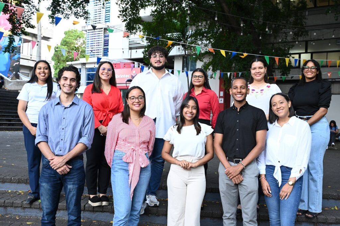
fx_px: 340
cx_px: 170
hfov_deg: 53.2
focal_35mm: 36
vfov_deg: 36.8
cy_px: 113
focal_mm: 36
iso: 2500
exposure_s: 1/200
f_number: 6.3
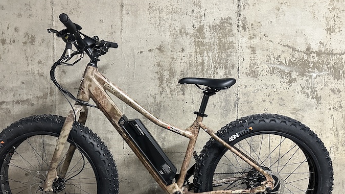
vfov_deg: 37.3
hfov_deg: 62.6
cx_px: 177
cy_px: 132
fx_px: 284
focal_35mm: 31
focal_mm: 6.86
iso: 640
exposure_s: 1/60
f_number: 1.78
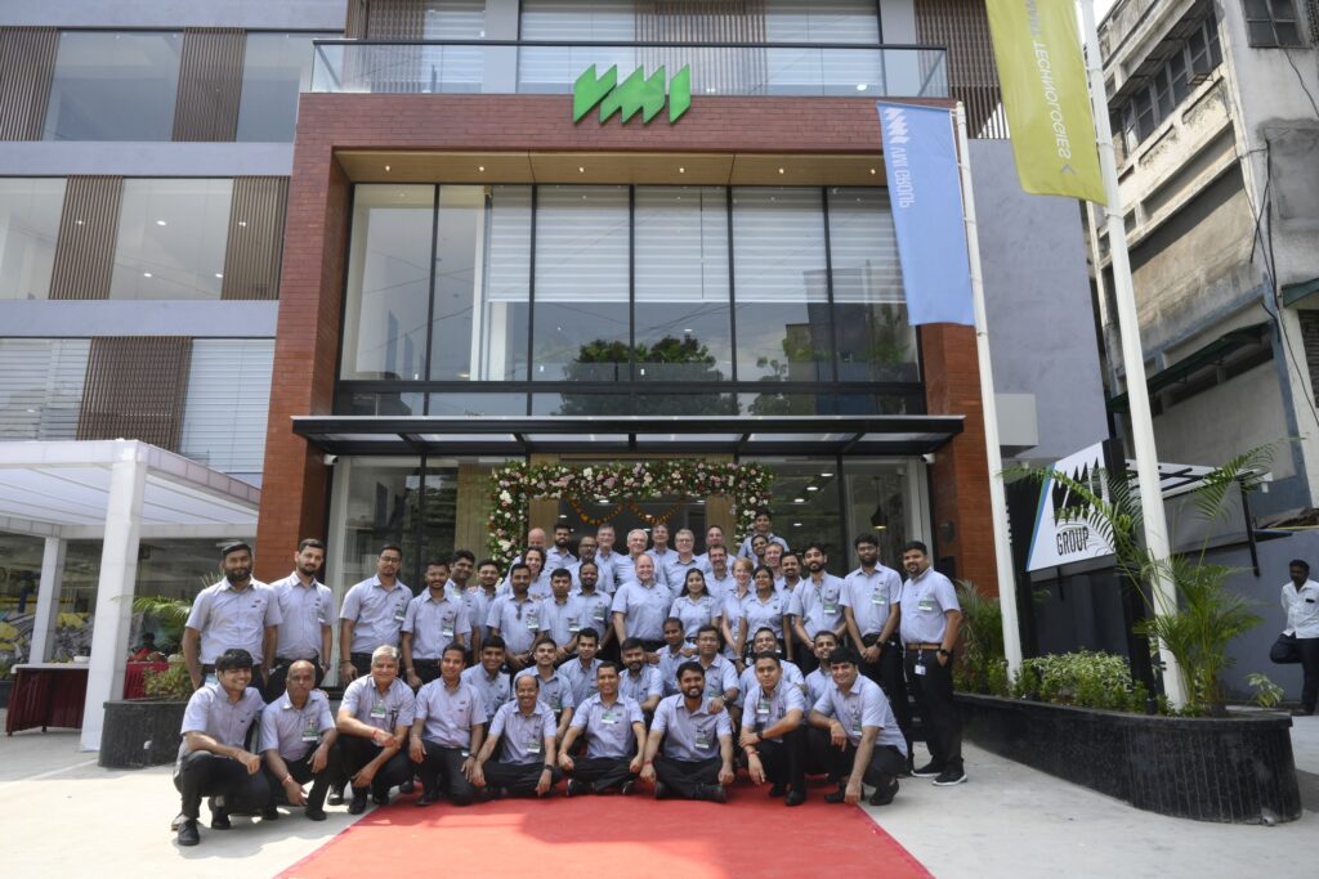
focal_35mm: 24
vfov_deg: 53.1
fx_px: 879
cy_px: 440
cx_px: 660
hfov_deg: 73.7
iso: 1000
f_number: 16
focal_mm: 24
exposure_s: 1/200
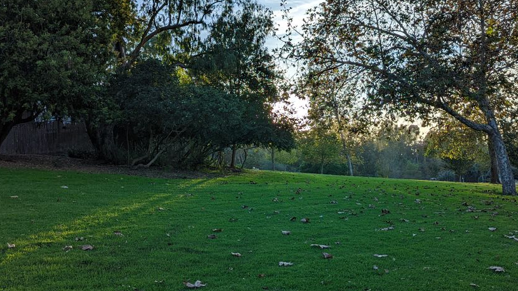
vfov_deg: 31.1
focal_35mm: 38
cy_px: 126
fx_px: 522
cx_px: 313
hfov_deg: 52.4
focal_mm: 6.81
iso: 34
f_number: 1.85
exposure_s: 1/1508
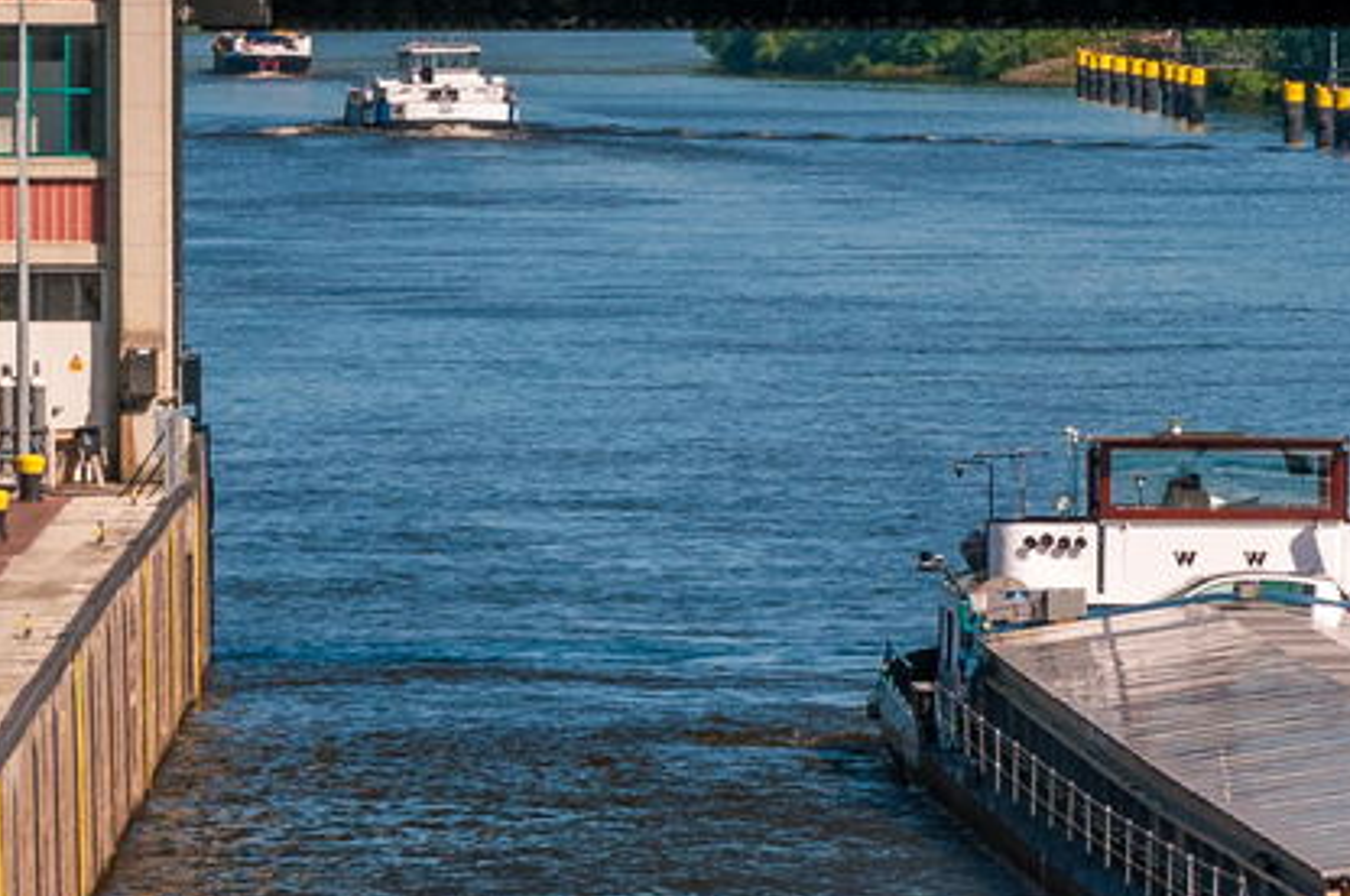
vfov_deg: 3.0
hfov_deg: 4.5
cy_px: -133
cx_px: 758
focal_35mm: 458
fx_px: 17148
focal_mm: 78
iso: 200
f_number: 11
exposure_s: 1/500
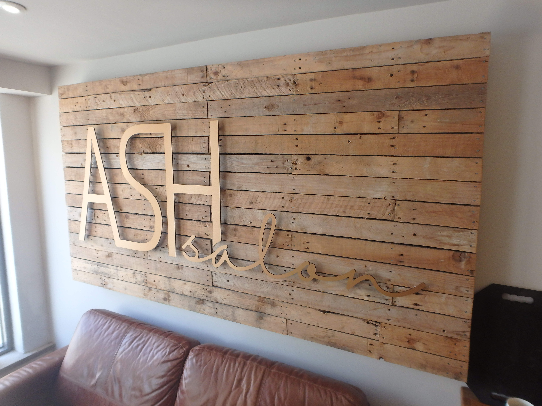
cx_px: 271
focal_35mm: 21
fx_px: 329
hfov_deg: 79.0
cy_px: 203
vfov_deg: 63.4
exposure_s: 1/60
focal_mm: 3.7
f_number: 3.5
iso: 200
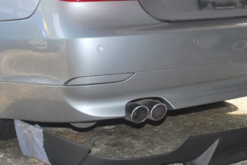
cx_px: 132
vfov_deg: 20.2
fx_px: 459
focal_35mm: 67
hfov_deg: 30.1
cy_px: 45
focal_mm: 24
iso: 100
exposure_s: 1/100
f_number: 4.2
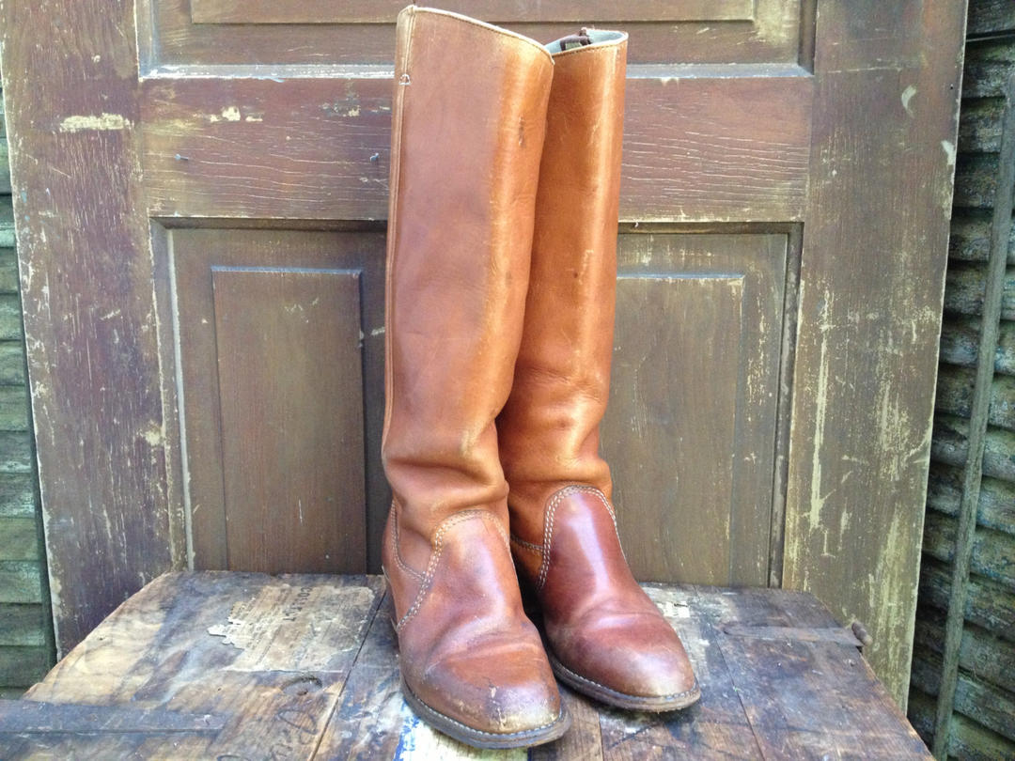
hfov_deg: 52.6
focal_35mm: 35
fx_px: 1026
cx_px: 508
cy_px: 380
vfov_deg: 40.7
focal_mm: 4.28
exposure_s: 1/20
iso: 320
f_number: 2.4
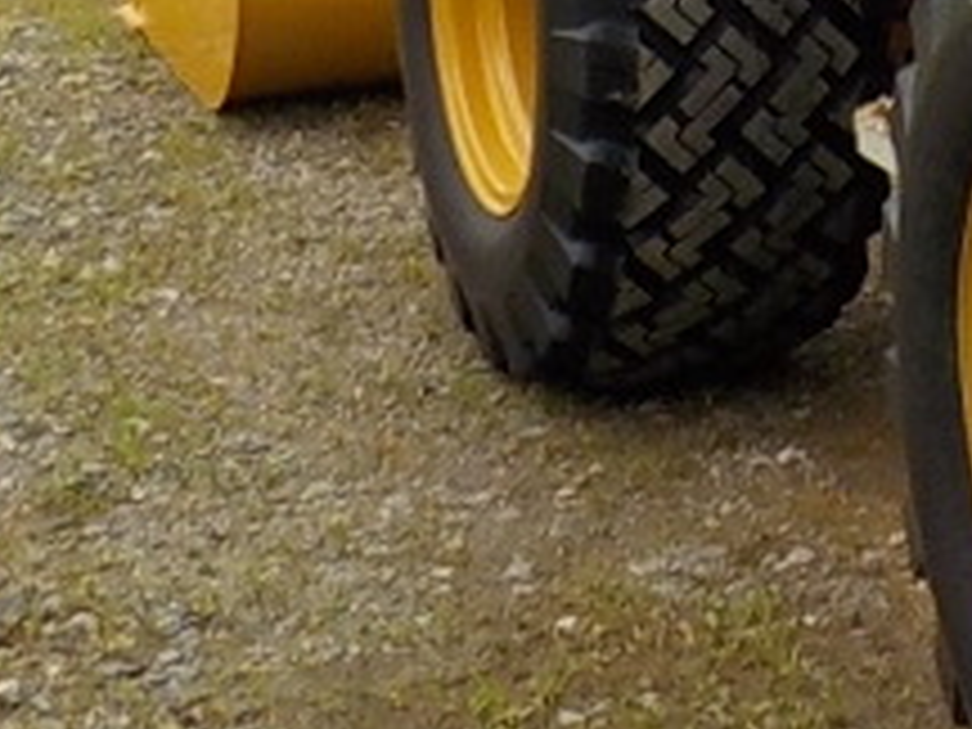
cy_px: -698
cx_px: 1372
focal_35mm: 142
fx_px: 3987
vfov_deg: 9.8
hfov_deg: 13.3
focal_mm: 4.1
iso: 125
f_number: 3.3
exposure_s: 1/250
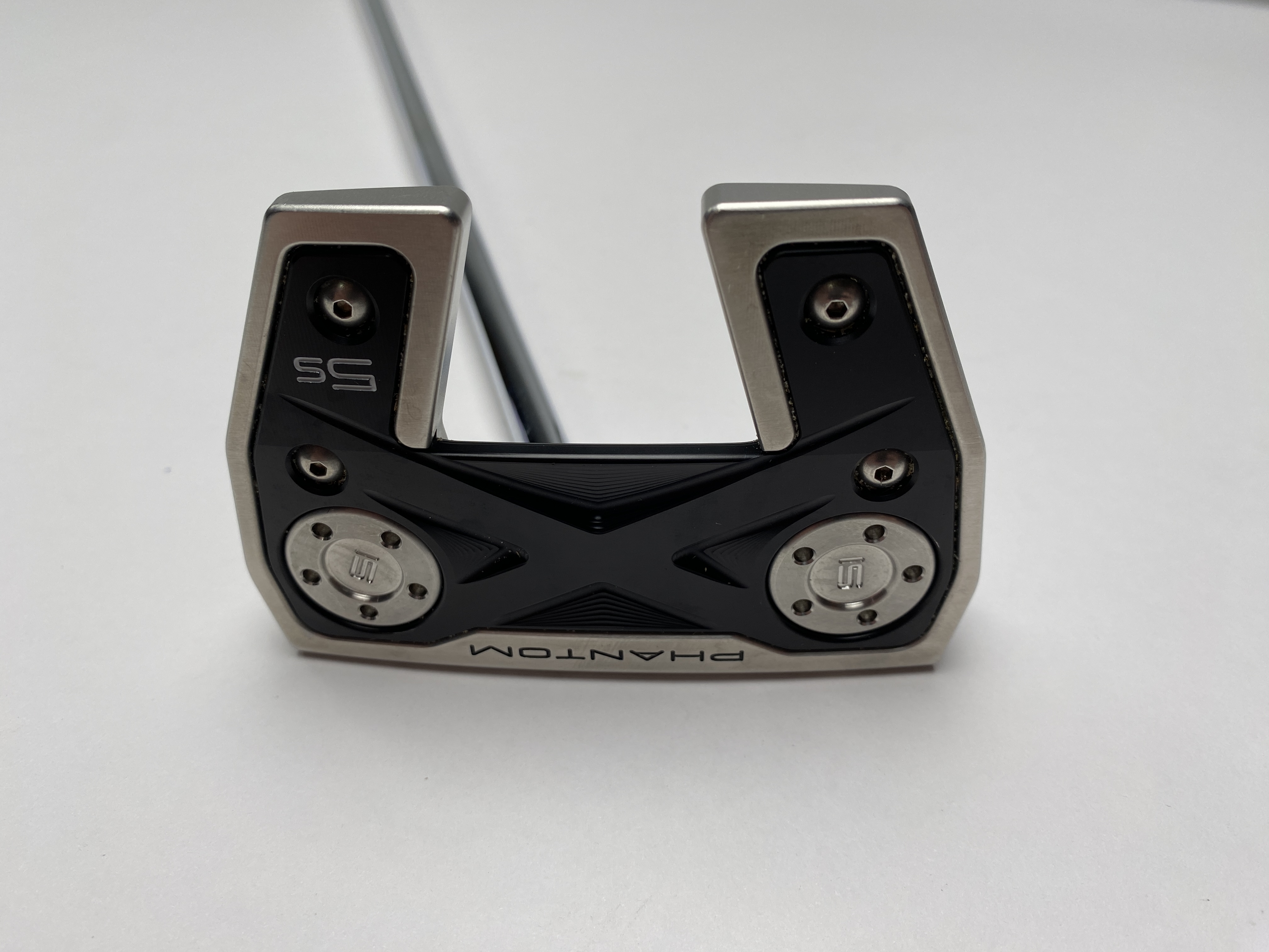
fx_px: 953
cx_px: 634
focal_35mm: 26
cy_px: 476
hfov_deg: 67.3
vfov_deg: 53.1
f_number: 1.8
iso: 32
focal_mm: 4.25
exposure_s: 1/351
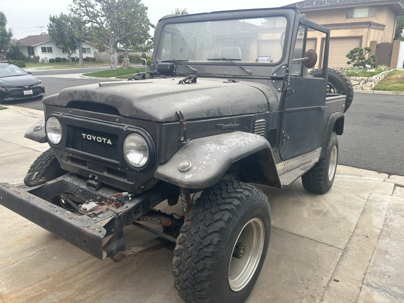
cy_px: 152
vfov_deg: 53.1
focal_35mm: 26
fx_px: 303
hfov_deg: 67.3
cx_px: 202
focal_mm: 5.7
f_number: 1.5
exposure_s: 1/733
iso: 50
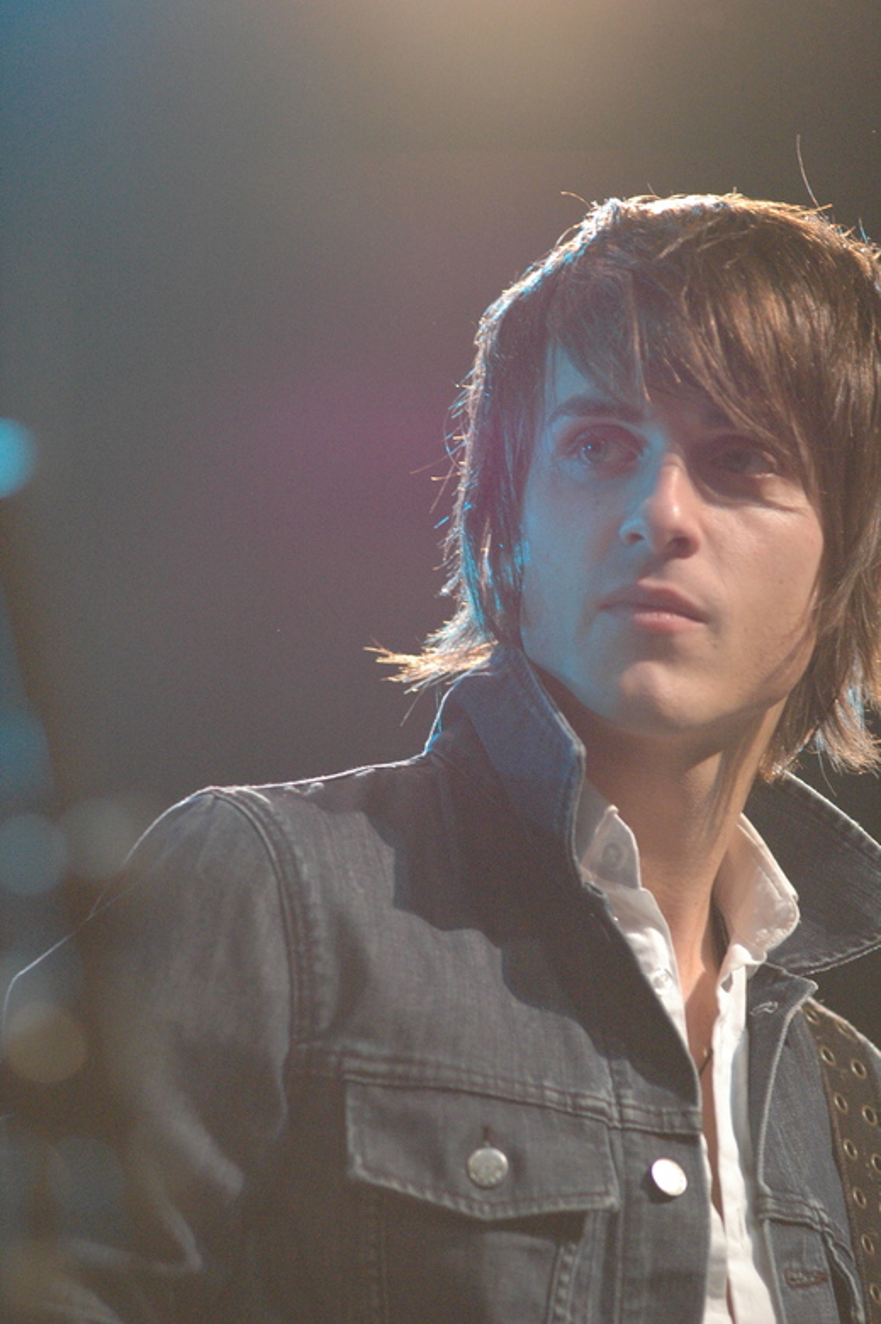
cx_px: 440
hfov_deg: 5.4
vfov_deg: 8.1
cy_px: 662
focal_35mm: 255
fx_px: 9372
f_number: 2.8
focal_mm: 170
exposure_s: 1/250
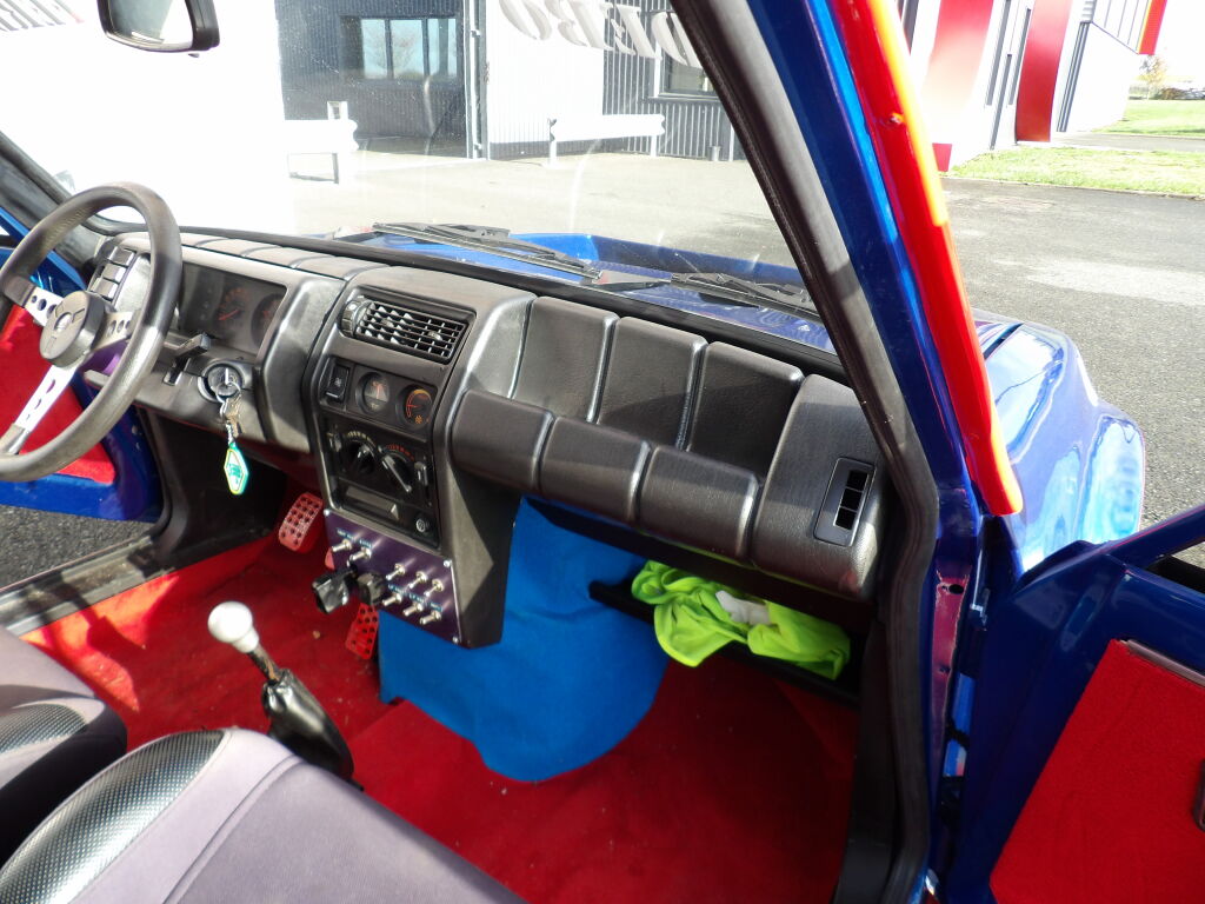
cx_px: 602
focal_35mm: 24
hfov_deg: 71.6
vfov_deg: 56.8
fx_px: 835
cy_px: 452
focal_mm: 4.3
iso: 100
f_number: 2.8
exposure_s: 1/197
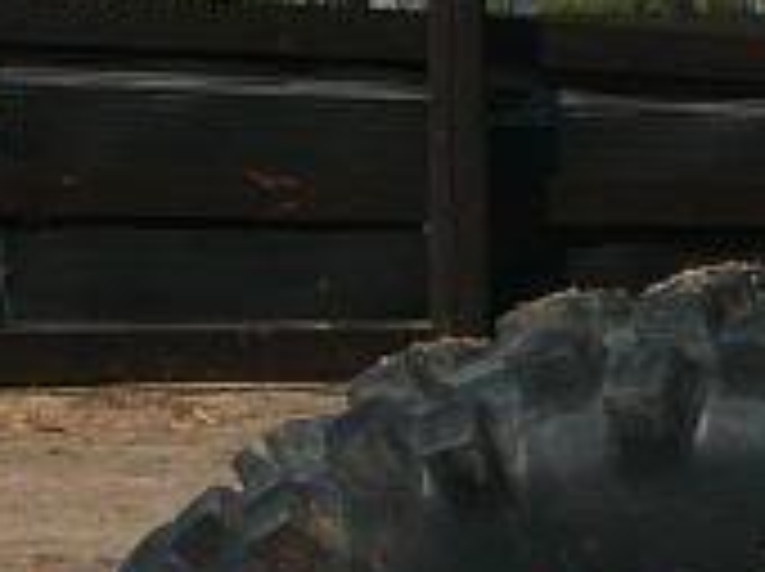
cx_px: 1611
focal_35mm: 165
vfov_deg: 8.7
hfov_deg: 10.8
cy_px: 977
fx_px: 3641
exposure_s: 1/640
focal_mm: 5.2
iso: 80
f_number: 5
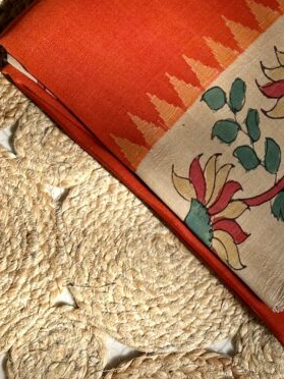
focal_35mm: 132
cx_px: 298
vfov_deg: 14.8
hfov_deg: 11.1
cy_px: 64
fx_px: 1444
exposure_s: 1/186
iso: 50
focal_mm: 6.86
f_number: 1.78
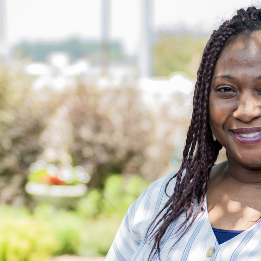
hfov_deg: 10.3
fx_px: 1442
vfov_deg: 10.3
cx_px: 217
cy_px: 218
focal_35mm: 169
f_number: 2.8
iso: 100
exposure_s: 1/250
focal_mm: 48
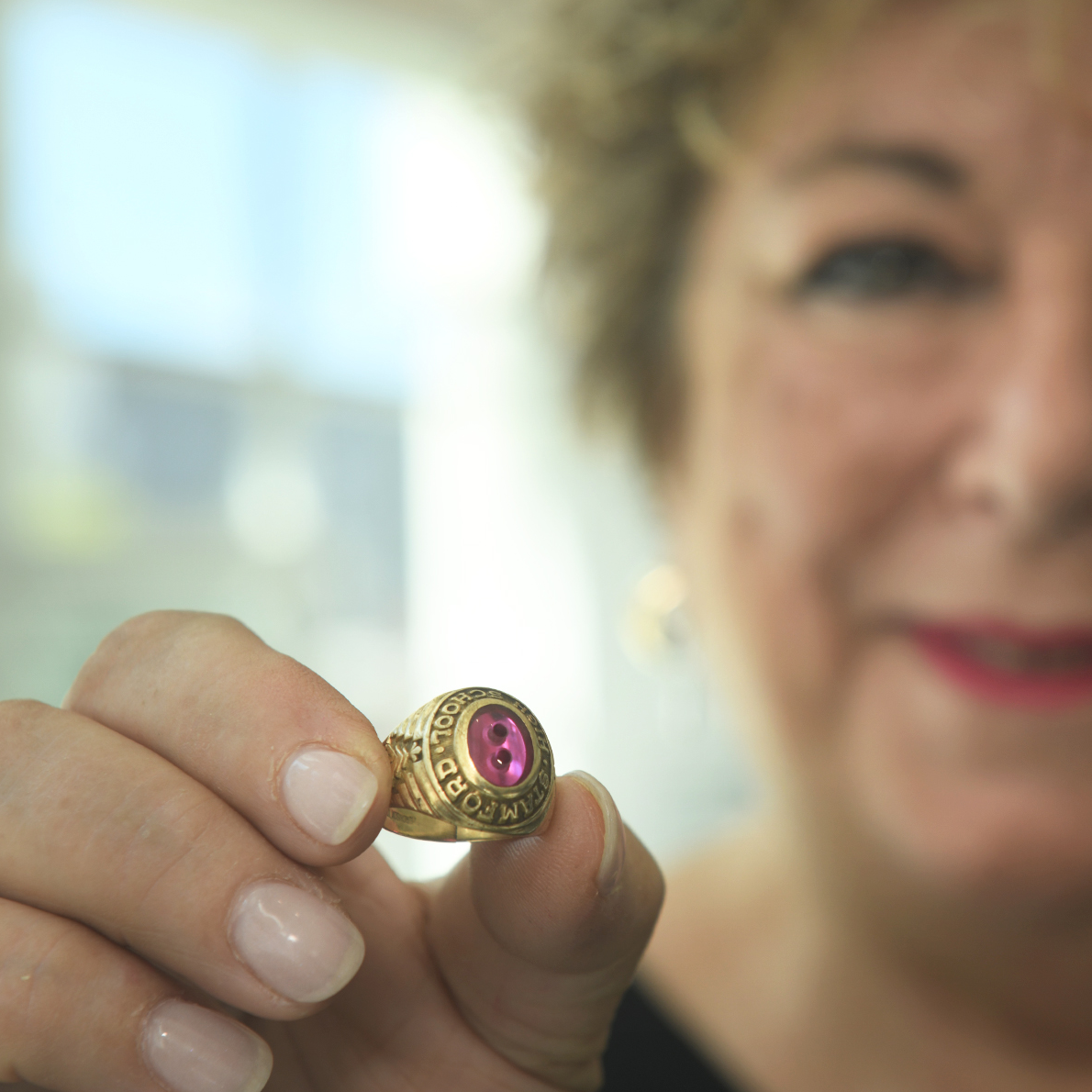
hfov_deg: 19.2
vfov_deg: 19.3
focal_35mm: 90
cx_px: 725
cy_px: 546
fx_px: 3212
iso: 200
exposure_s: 1/125
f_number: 7.1
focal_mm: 70
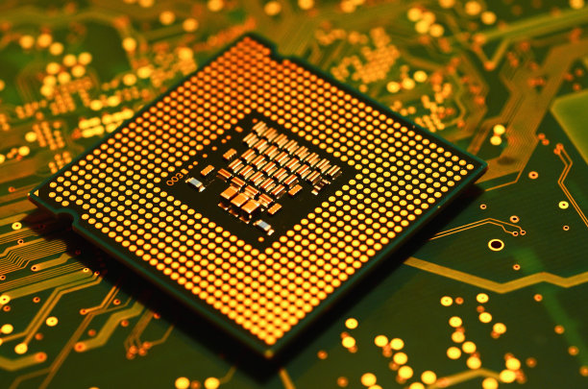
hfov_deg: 22.7
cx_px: 294
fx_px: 1467
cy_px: 194
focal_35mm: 90
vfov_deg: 15.1
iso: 400
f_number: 7.1
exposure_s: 1/50
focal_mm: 60
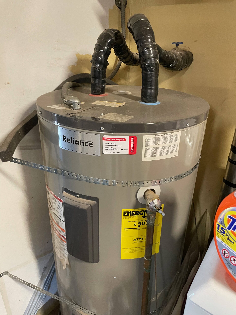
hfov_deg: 53.1
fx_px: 236
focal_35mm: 26
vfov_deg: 67.3
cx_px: 118
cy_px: 158
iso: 400
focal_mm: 4.2
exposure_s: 1/60
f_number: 1.6
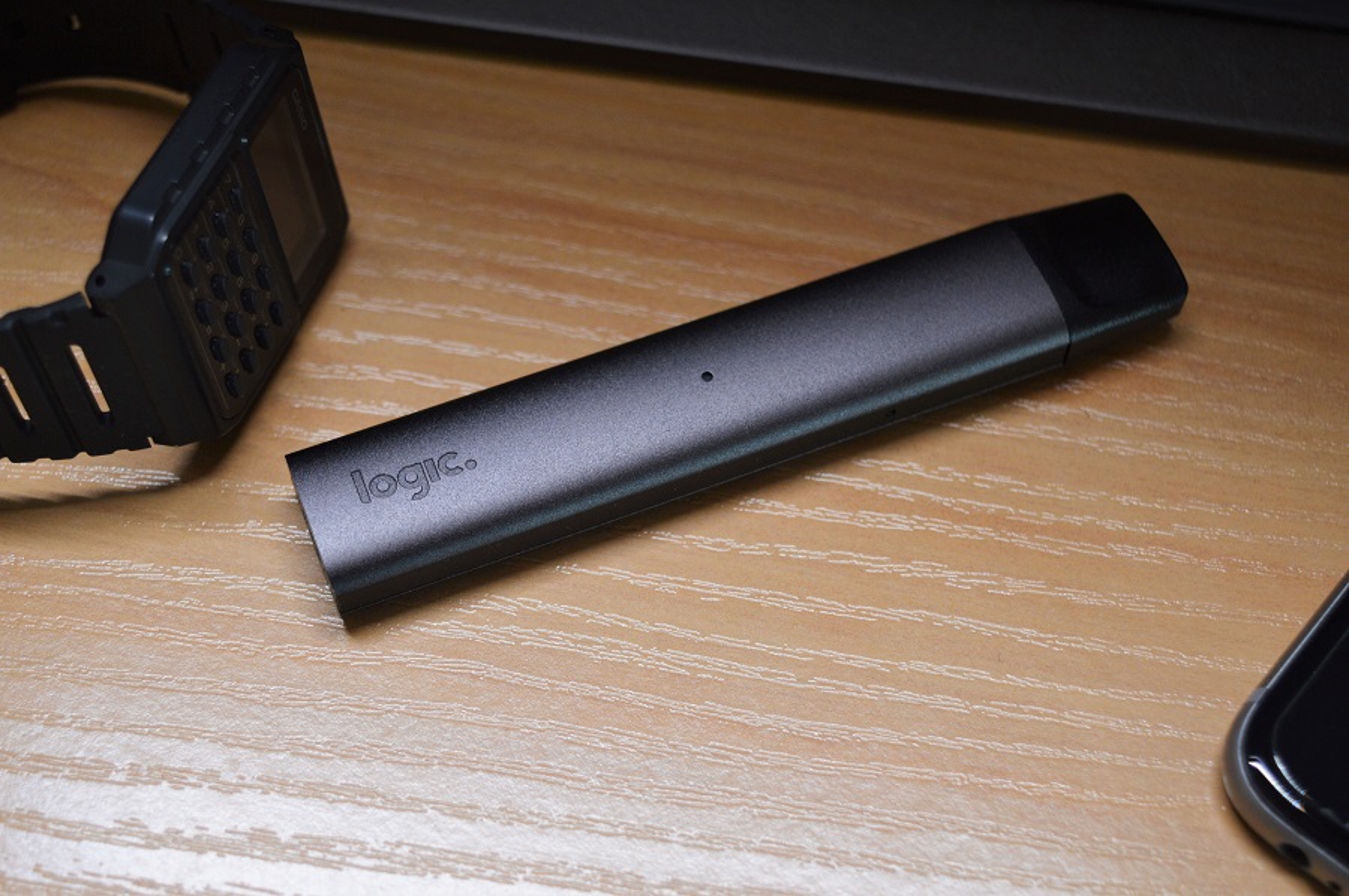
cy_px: 448
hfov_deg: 38.9
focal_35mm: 51
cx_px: 674
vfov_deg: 26.4
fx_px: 1909
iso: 400
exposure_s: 1/60
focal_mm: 34
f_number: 4.5
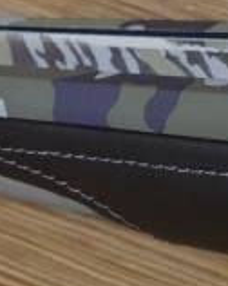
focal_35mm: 183
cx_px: 574
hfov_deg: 7.8
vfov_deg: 10.5
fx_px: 1547
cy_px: 231
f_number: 3.2
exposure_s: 1/125
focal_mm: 11.1
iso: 800
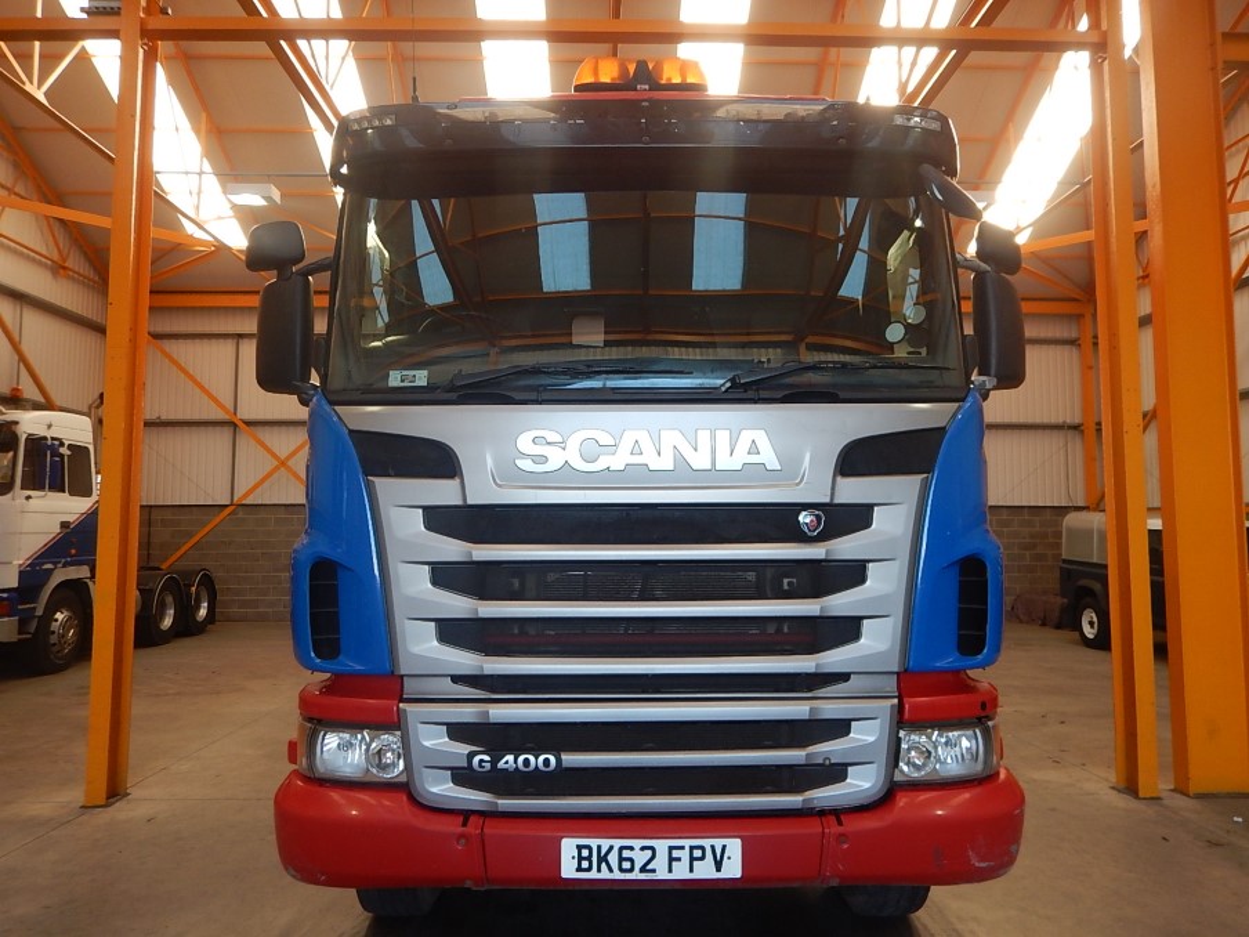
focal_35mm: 24
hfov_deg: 71.6
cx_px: 624
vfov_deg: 56.8
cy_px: 468
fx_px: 866
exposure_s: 1/60
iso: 125
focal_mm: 4.3
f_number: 2.8
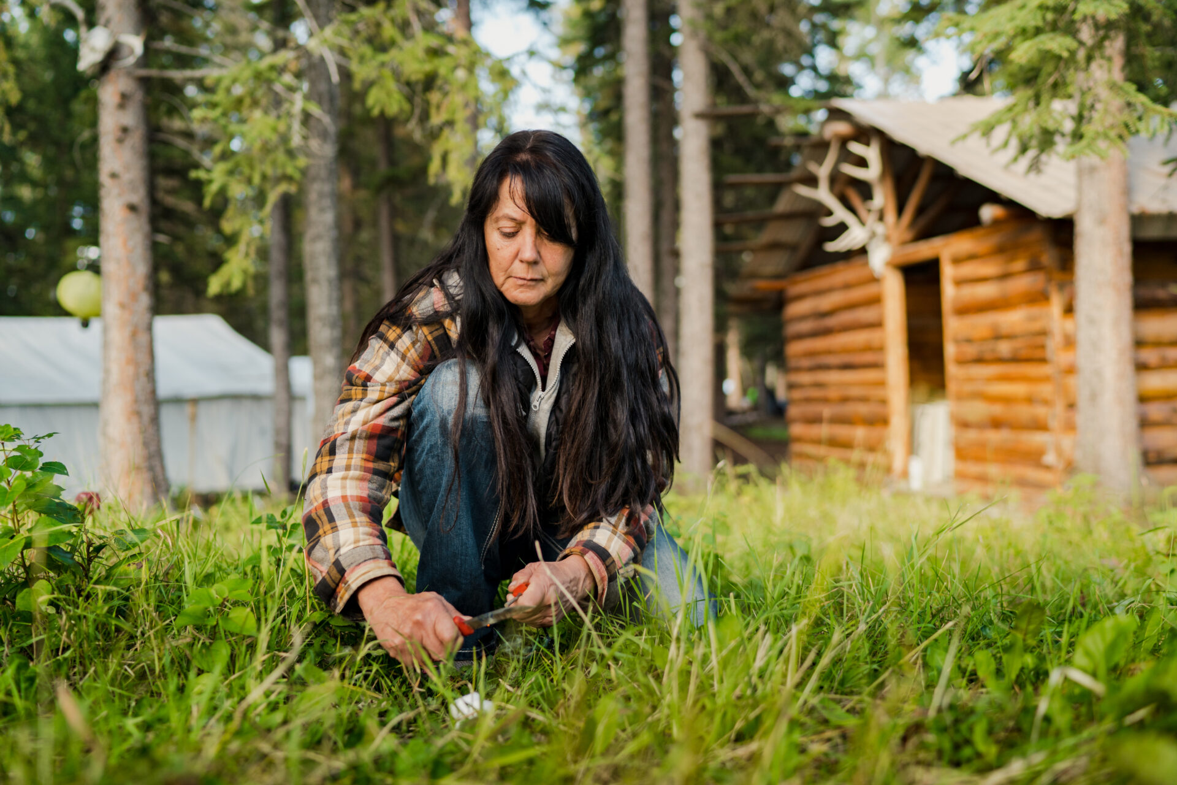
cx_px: 588
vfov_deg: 37.9
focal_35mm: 35
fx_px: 1144
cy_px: 392
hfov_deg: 54.4
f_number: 2
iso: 500
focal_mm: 35
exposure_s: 1/400
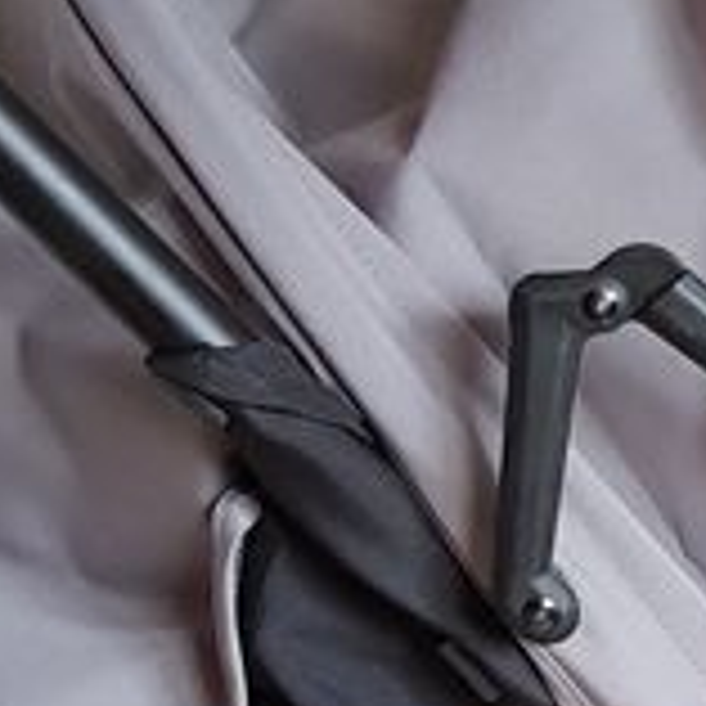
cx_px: 1016
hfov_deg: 11.5
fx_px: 3369
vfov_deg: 11.8
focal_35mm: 146
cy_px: 791
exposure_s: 1/10
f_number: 1.7
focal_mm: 4.2
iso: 250
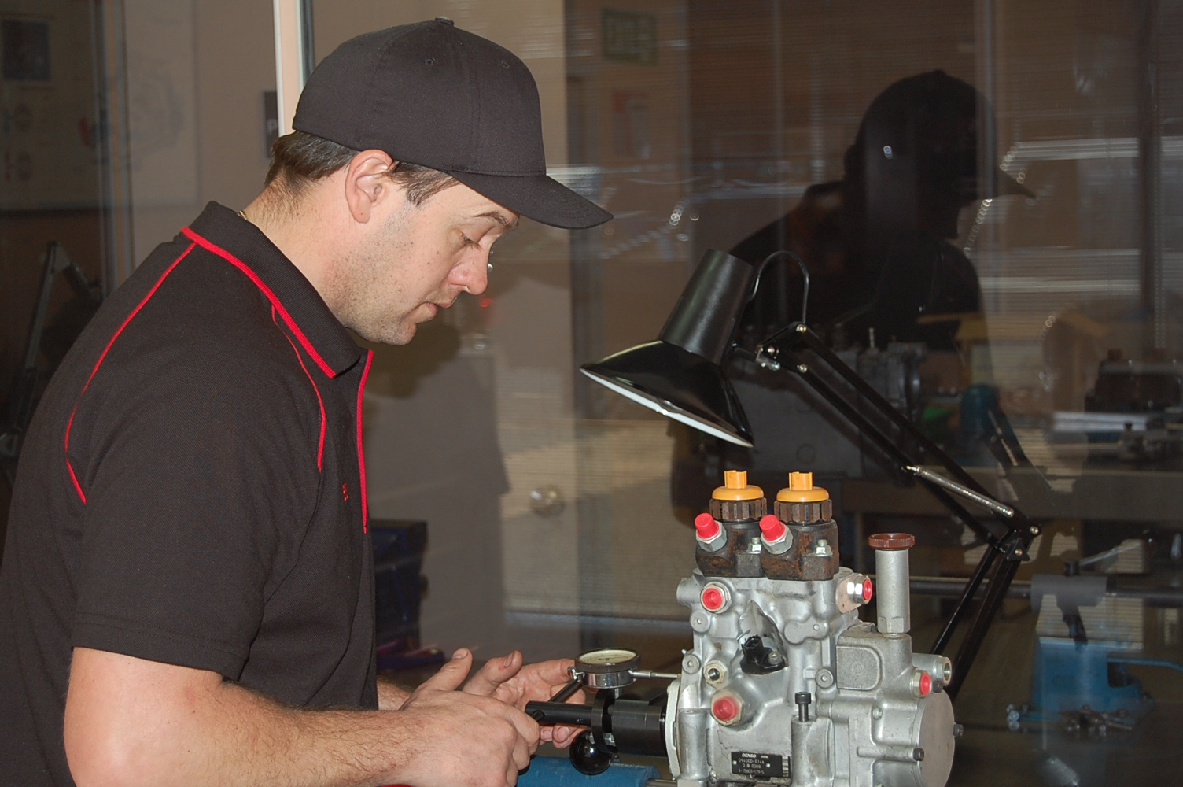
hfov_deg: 28.1
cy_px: 394
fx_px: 2364
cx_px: 592
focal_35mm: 72
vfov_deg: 18.9
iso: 400
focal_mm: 48
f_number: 5.6
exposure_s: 1/60
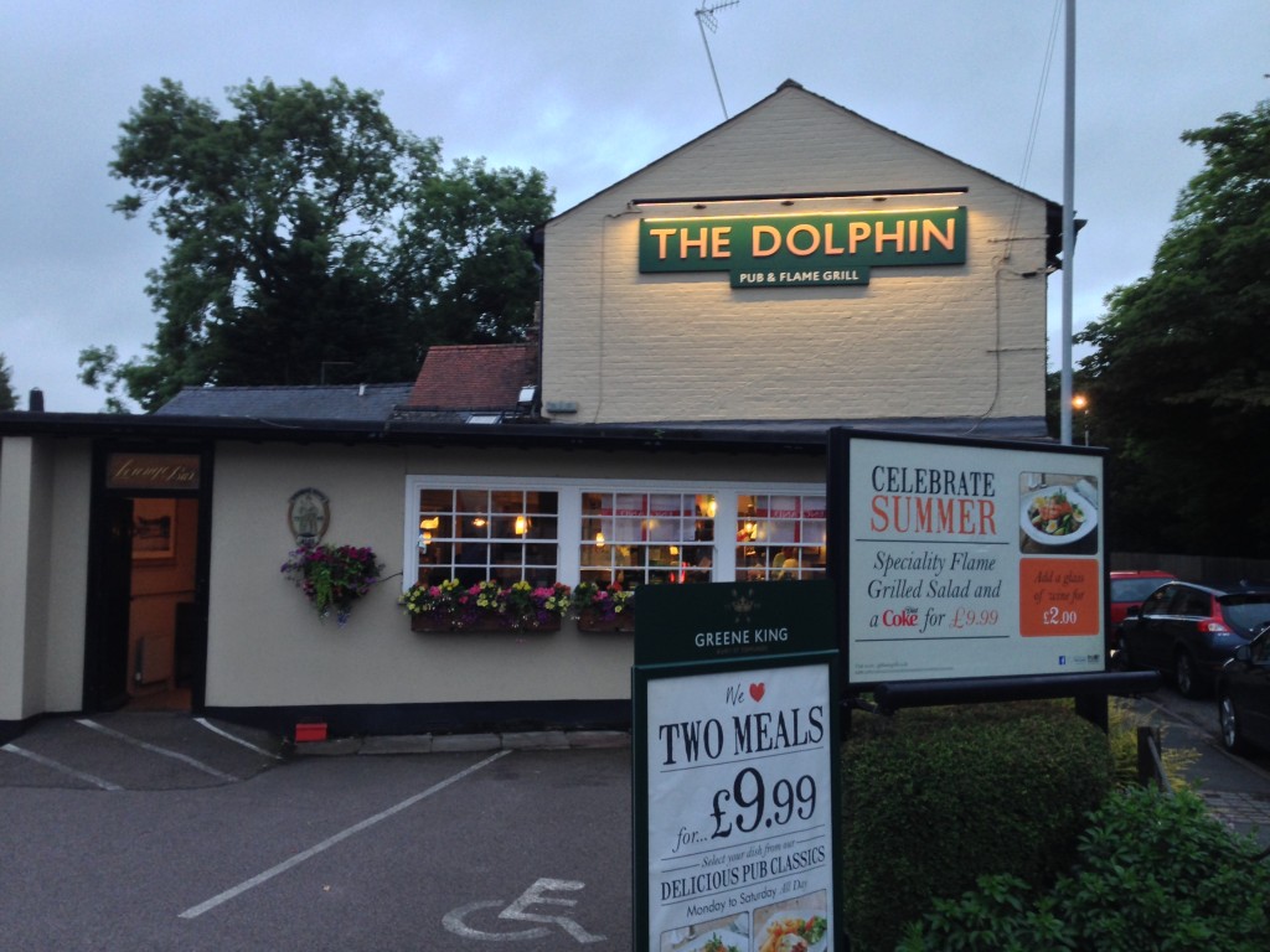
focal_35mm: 33
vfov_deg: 42.9
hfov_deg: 55.4
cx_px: 635
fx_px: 1211
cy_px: 476
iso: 80
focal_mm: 4.12
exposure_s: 1/20
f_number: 2.4
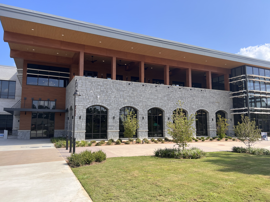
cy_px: 101
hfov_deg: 67.3
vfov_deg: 53.1
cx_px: 135
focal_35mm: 26
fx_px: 203
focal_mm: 5.7
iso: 50
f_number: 1.5
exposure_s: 1/2457
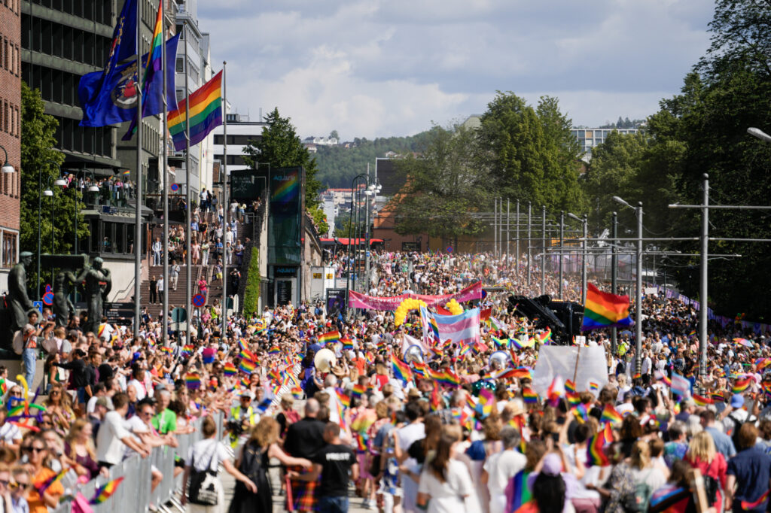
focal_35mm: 173
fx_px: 3704
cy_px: 256
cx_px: 386
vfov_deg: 7.9
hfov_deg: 11.9
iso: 200
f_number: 2.8
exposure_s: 1/8000
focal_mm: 173
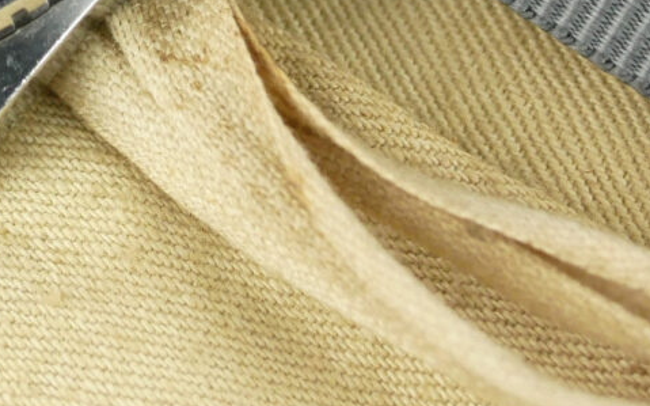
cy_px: -297
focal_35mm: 204
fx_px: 3613
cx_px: -104
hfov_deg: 10.1
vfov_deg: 6.3
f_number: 4.5
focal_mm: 30
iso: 800
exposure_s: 1/320
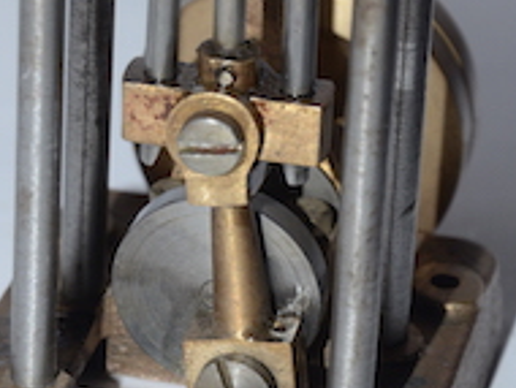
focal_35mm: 324
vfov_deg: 4.6
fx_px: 4836
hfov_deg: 6.1
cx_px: 223
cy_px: 109
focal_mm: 105
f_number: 11
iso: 1000
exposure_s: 1/60
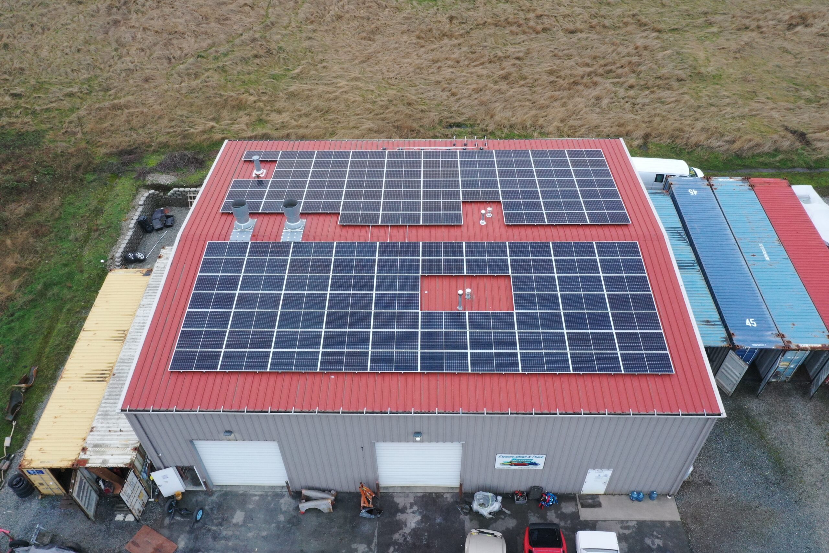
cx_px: 414
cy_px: 276
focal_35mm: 28
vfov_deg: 46.4
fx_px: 645
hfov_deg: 65.5
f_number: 11
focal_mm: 10.26
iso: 500
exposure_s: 1/15
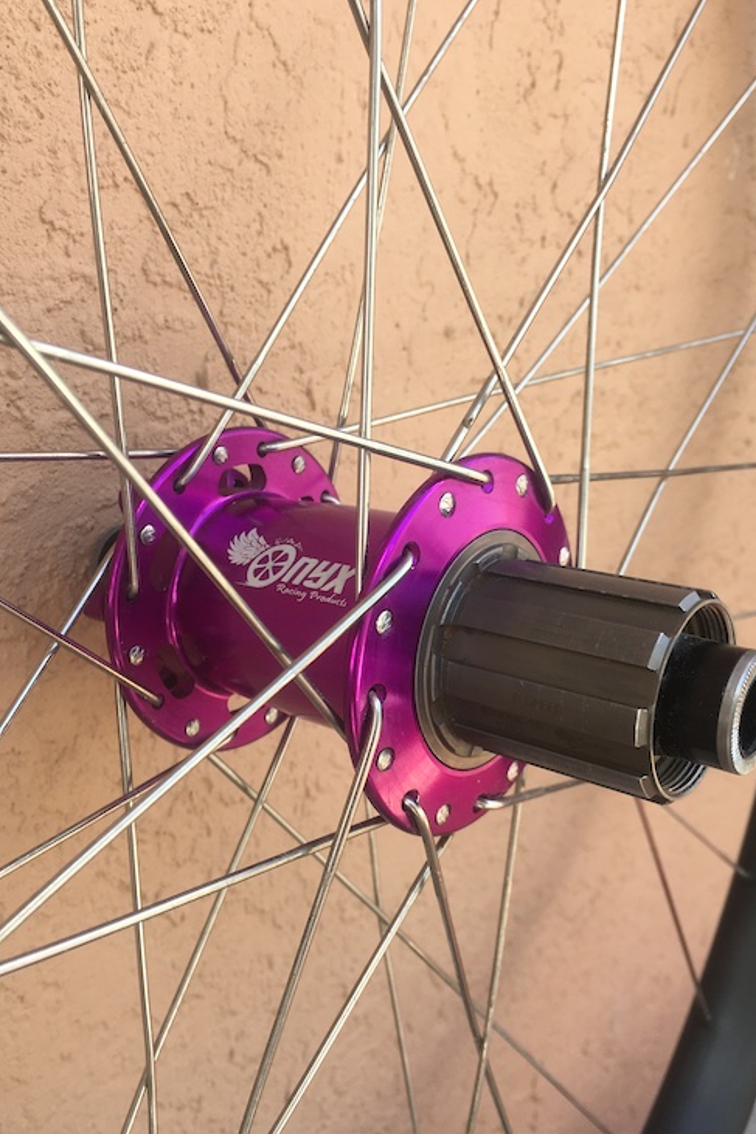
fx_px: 1040
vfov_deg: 57.2
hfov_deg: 40.0
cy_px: 596
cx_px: 385
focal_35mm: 33
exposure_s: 1/120
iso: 25
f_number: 2.2
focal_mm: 4.15
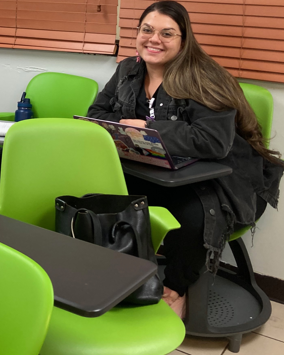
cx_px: -75
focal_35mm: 63
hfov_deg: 22.0
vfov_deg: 29.5
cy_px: 85
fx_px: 662
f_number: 1.8
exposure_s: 1/60
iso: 64
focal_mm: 3.99
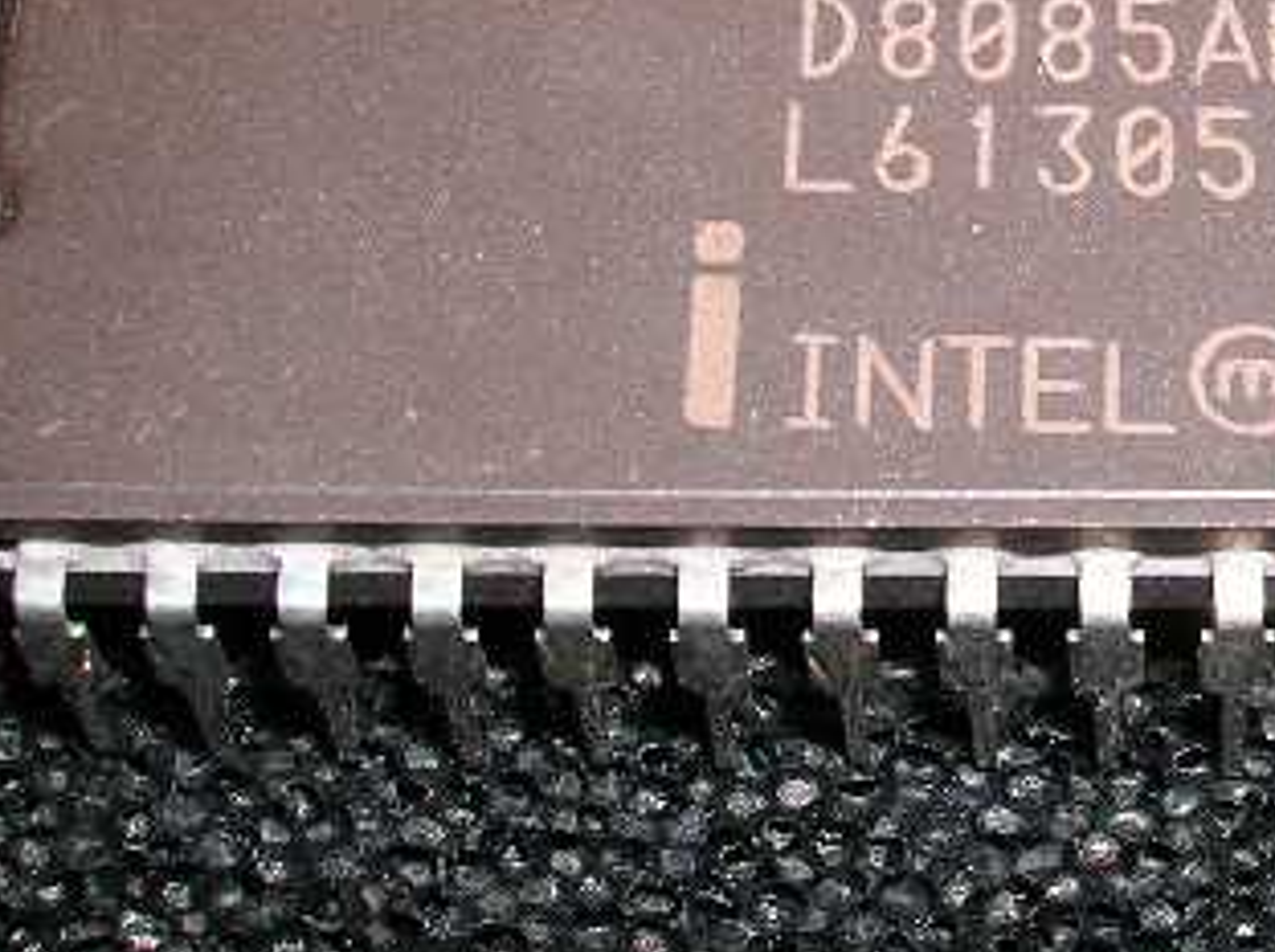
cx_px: 1267
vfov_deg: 12.5
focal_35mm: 118
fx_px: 4340
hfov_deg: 16.4
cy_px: 200
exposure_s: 1/60.1
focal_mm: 7.7
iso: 50
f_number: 5.4
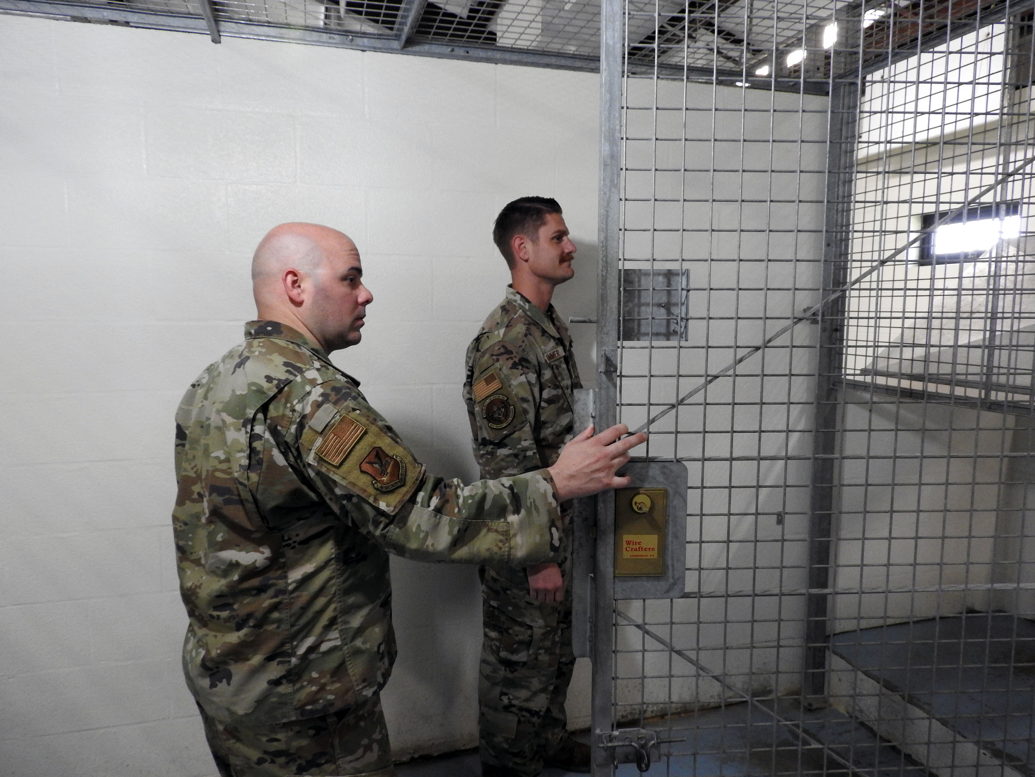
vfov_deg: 56.8
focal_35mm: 24
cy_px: 388
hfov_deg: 71.6
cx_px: 518
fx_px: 718
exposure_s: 1/25
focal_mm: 4.3
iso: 400
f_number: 3.3
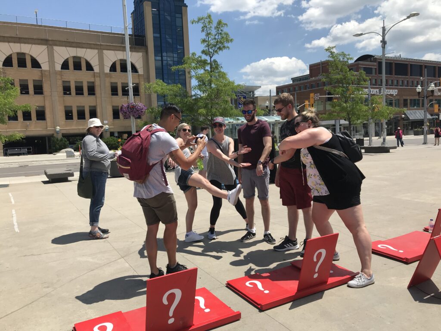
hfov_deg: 63.4
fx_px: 357
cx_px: 220
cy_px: 166
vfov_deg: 49.7
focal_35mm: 28
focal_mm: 3.99
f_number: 1.8
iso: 20
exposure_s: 1/2660
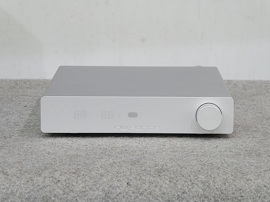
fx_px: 967
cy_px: 101
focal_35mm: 124
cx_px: 135
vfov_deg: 12.0
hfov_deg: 15.9
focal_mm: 22.3
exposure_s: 1/10
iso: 200
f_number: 5.2
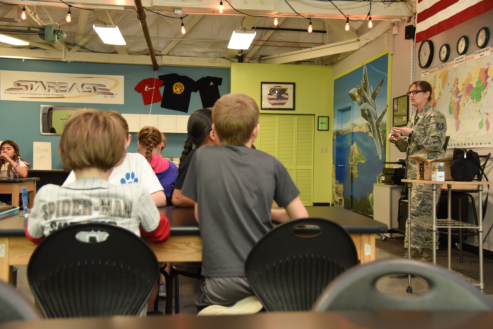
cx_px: 246
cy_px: 164
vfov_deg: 33.4
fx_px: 548
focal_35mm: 40
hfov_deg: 48.5
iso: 2000
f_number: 4.5
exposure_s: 1/160
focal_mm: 40
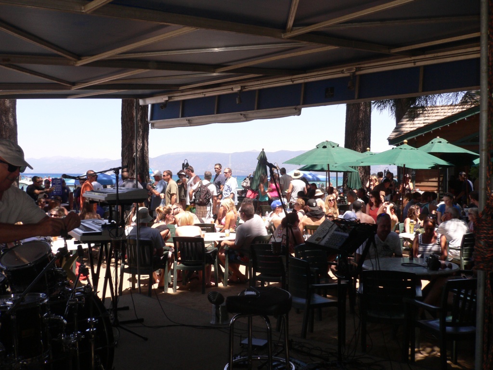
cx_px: 246
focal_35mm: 35
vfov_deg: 40.7
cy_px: 185
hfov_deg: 52.6
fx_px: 498
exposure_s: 1/200
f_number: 5.6
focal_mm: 5.8
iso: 100
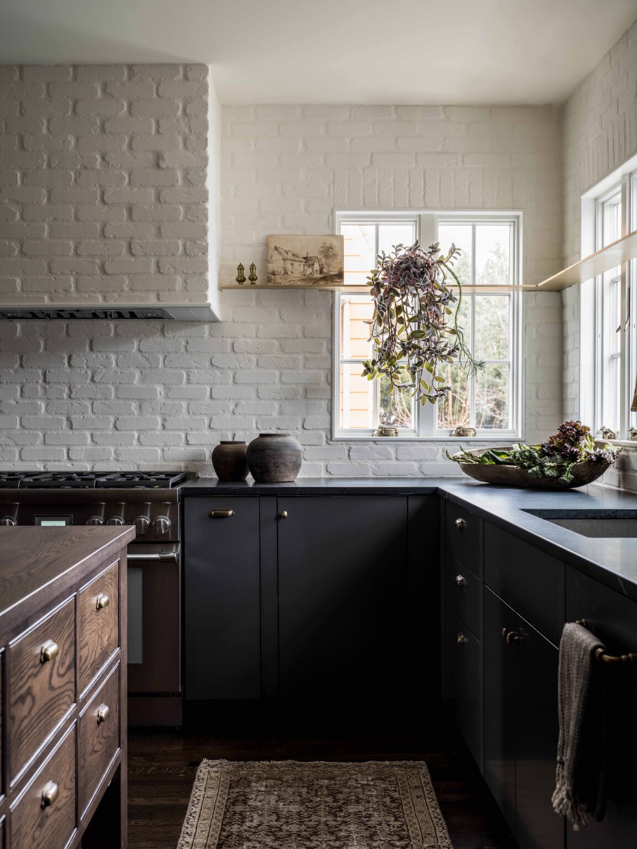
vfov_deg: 44.8
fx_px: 1031
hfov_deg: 34.3
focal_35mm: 42
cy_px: 424
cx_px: 318
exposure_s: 1/3
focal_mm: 52.7
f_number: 7.1
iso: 250
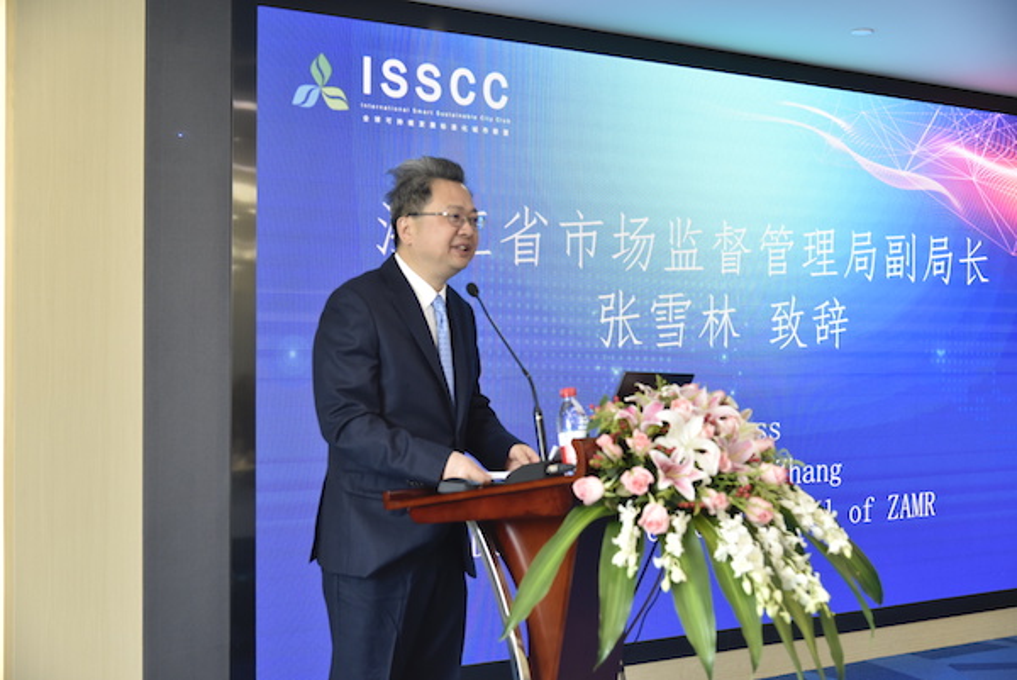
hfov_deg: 41.1
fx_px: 1357
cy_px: 340
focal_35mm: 48
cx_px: 508
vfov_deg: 28.1
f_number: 4
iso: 1250
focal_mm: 48
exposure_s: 1/100
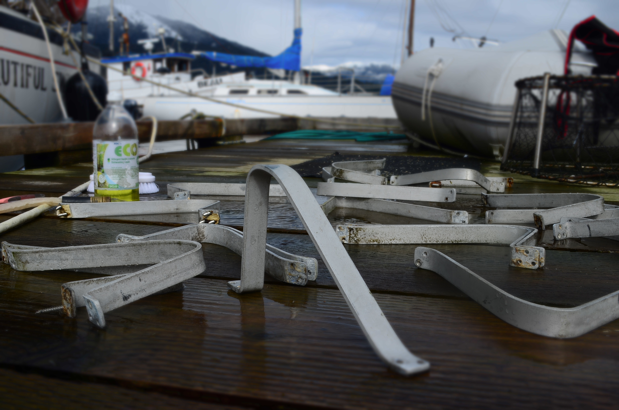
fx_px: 669
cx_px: 310
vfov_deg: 34.1
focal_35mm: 39
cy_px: 205
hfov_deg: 49.6
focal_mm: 26
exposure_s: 1/160
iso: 100
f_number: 11
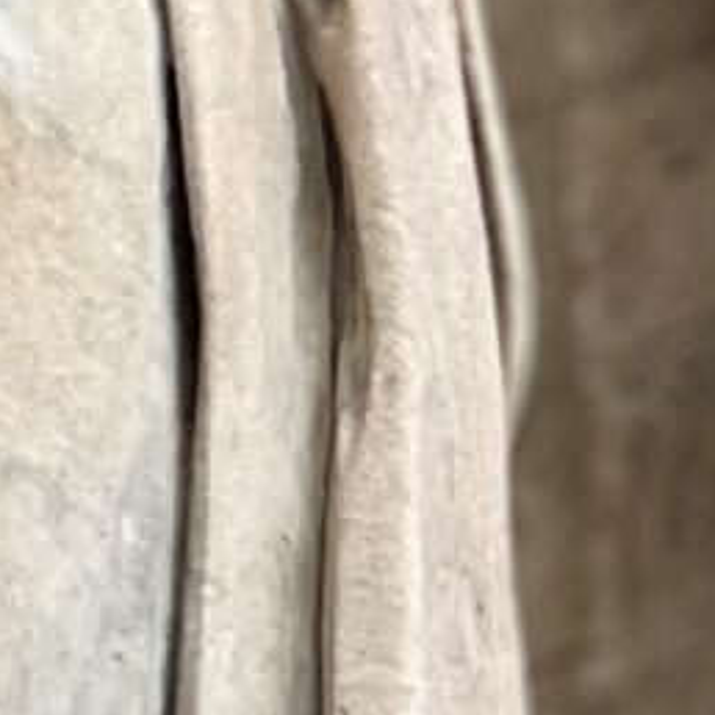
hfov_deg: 2.6
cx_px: -854
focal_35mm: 675
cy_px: -236
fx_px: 15774
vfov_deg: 2.6
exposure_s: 1/129
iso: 20
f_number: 2.8
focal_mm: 9
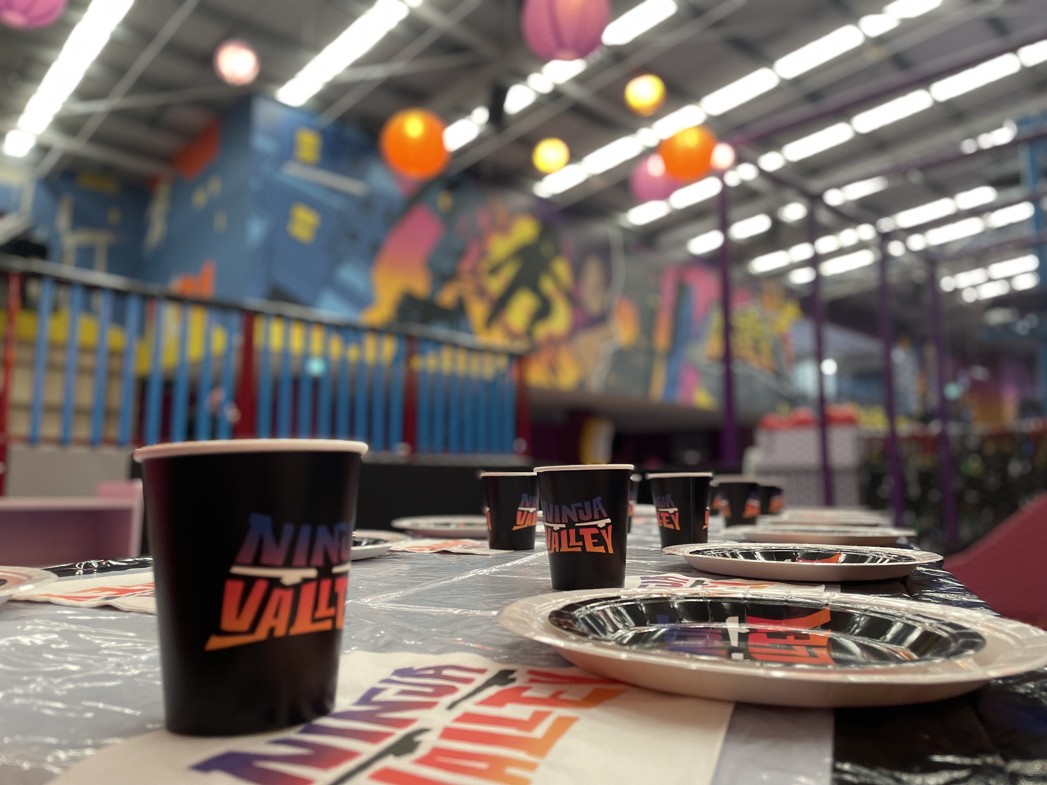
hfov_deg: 67.3
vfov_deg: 53.1
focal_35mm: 26
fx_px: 786
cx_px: 524
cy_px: 392
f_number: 1.6
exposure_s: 1/50
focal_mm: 4.2
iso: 200
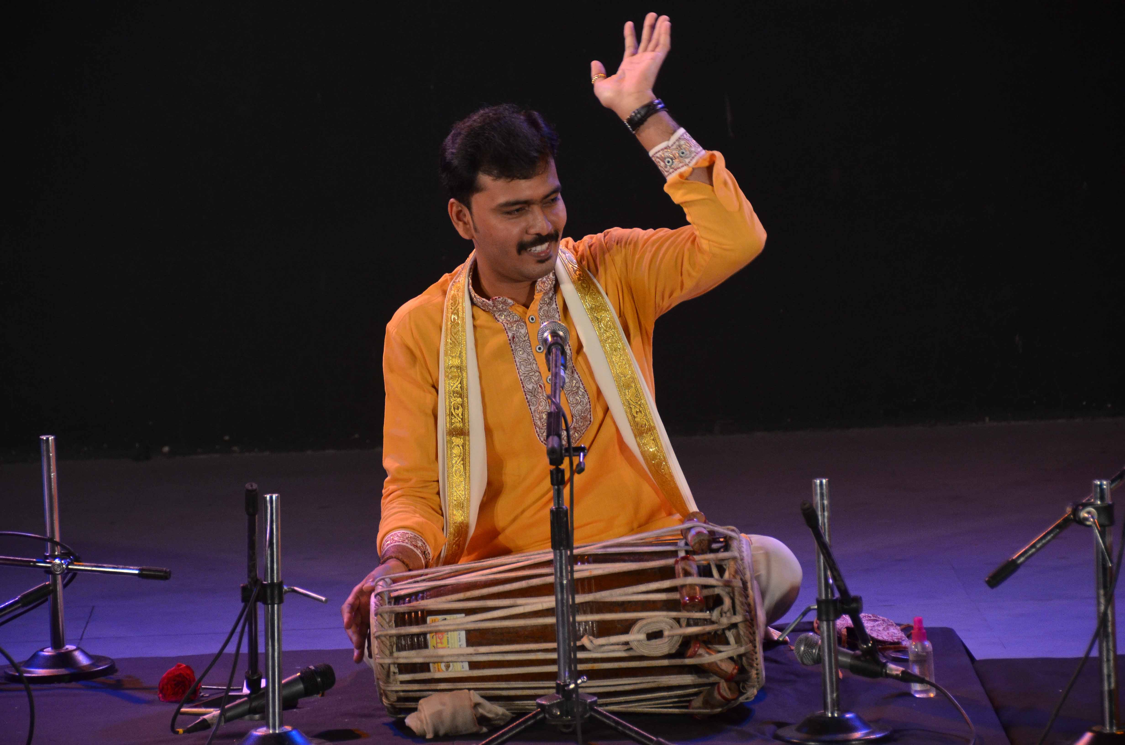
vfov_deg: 8.1
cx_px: 562
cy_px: 372
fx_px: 5239
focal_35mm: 168
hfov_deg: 12.3
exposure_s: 1/125
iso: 1000
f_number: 5.3
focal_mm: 112
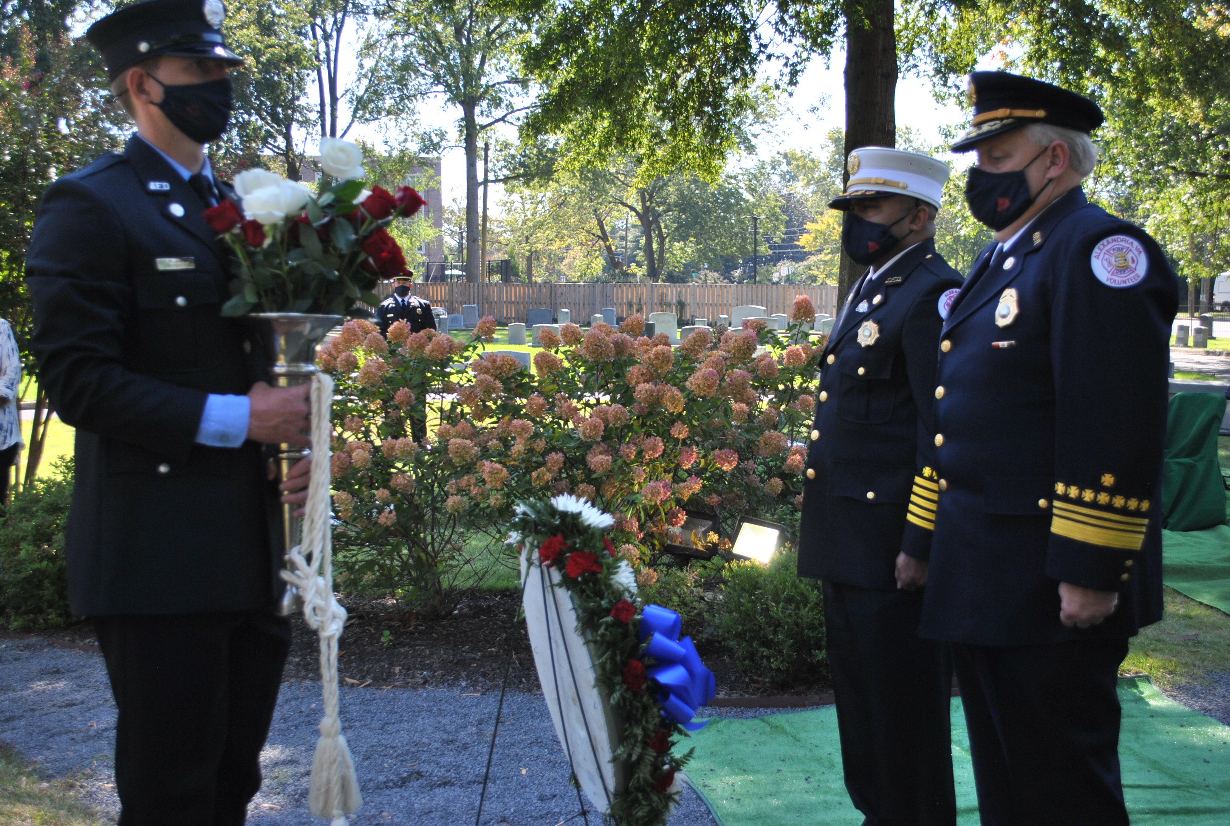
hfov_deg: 44.9
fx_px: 1489
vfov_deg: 31.0
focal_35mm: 44
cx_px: 615
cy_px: 413
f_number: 4.5
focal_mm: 29
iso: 200
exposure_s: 1/400
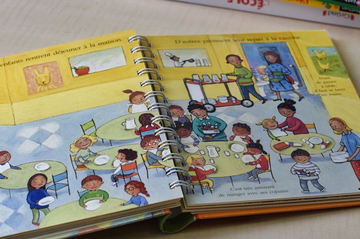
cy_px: 139
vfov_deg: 14.1
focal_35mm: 97
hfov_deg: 21.0
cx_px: 154
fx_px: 969
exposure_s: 1/125
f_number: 5.6
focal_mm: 50
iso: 280
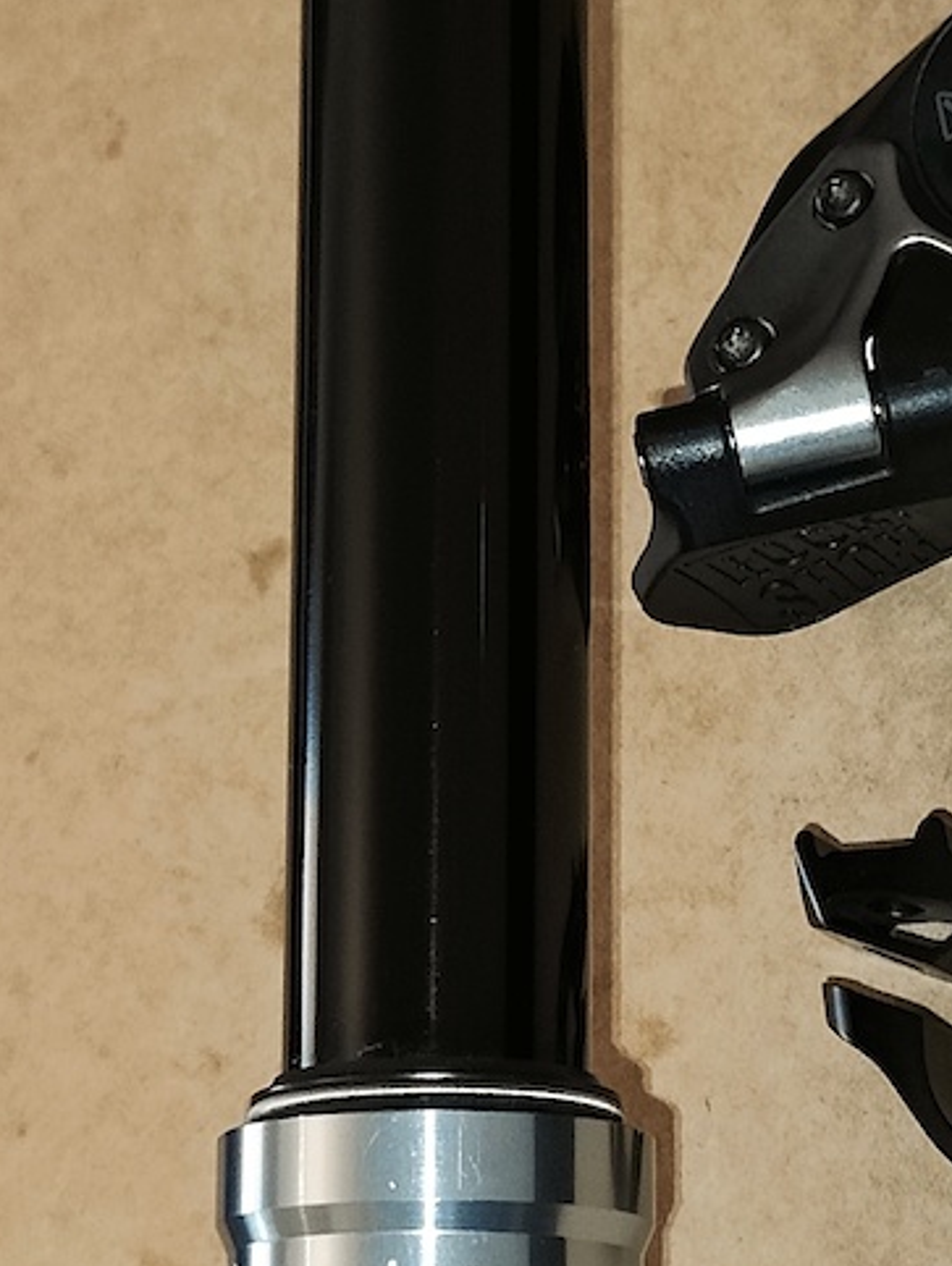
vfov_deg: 33.2
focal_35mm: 58
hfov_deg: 25.1
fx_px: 2124
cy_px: 650
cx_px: 650
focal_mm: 6.06
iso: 756
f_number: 1.8
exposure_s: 1/24
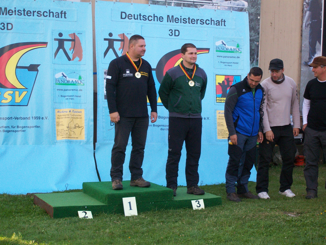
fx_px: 772
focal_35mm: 82
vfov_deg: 18.0
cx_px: 163
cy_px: 122
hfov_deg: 23.8
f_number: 4.3
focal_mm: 14.7
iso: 103
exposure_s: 1/125
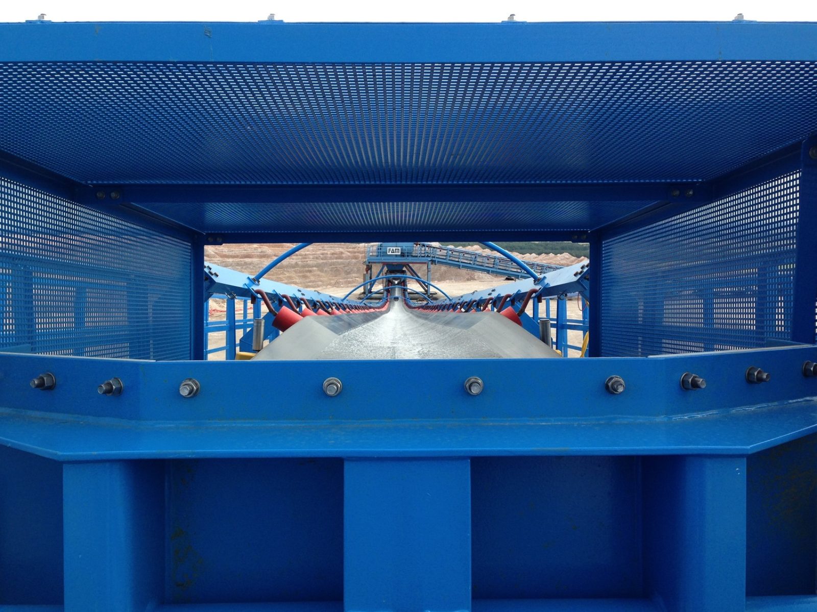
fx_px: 779
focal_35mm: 33
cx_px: 408
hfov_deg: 55.4
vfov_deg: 42.9
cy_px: 306
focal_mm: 4.12
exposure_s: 1/742
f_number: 2.4
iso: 50
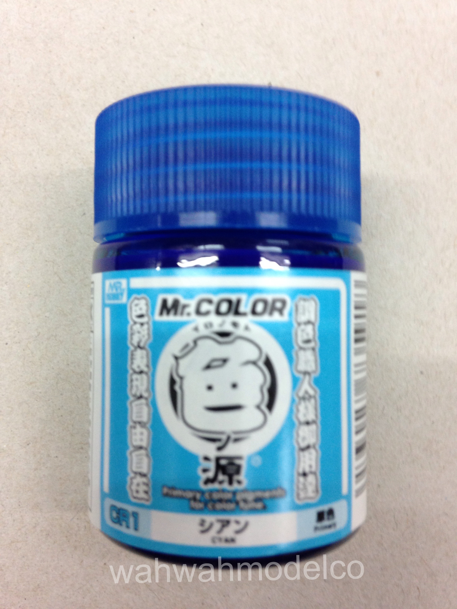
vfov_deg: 55.4
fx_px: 581
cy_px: 304
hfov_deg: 42.9
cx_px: 228
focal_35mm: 33
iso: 125
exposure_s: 1/20
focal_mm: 4.13
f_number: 2.4
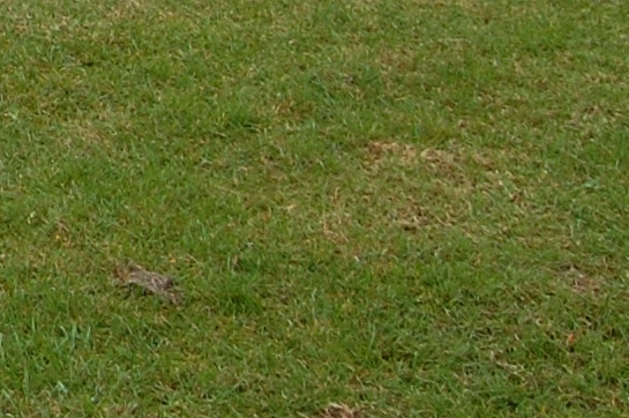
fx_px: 2600
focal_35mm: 149
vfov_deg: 8.6
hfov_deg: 11.8
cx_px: -752
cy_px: -471
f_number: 8
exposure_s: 1/250
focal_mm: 18
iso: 200
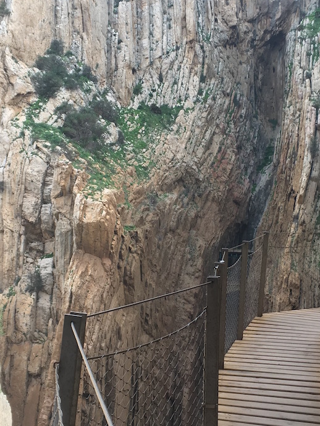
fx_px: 690
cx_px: 180
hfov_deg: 26.1
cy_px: 195
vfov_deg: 34.3
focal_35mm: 56
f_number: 2.2
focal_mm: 4.15
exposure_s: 1/100
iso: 25
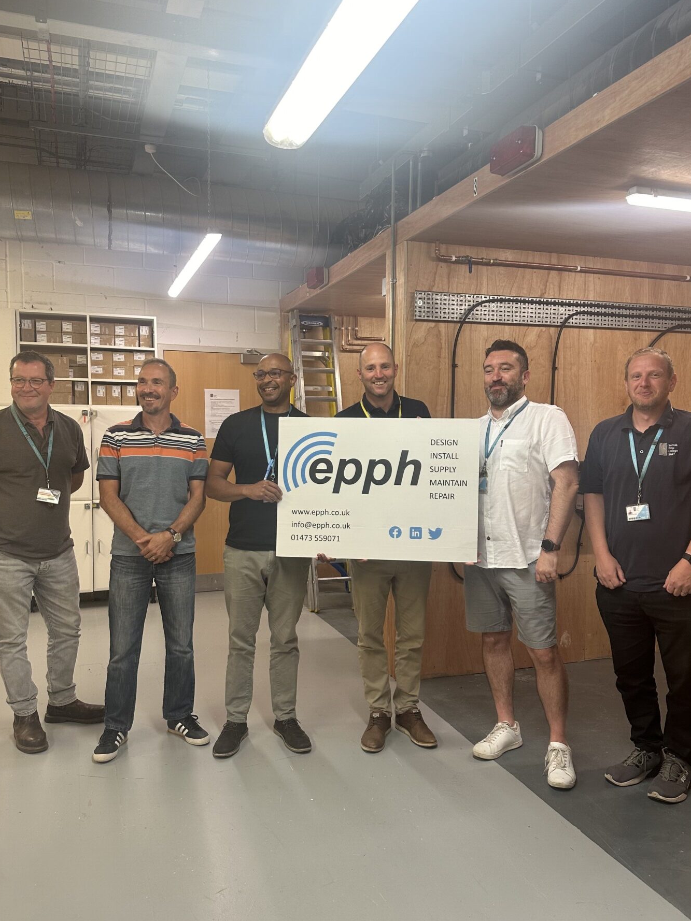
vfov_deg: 65.3
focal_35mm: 27
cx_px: 331
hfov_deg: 51.3
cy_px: 471
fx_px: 719
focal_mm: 6.86
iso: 125
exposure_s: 1/100
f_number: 1.78
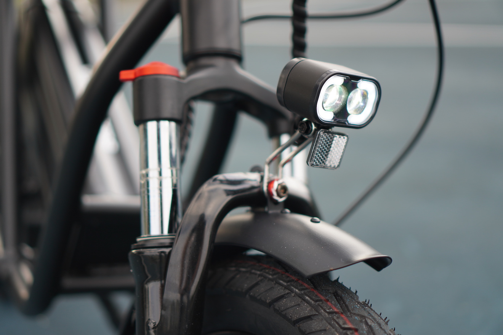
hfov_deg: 37.9
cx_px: 252
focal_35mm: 52
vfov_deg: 25.8
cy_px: 168
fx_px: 733
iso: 100
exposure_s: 1/200
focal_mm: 35
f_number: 1.8
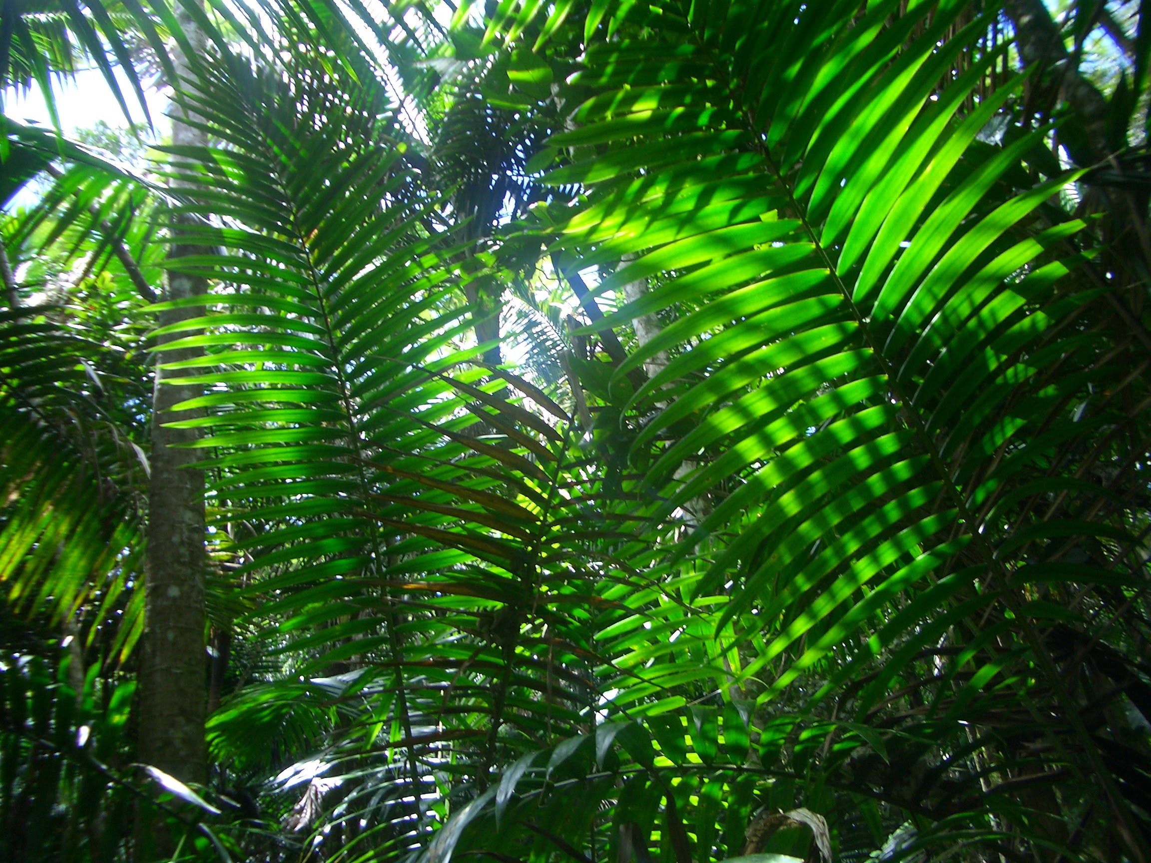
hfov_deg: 52.6
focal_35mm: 35
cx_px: 576
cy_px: 432
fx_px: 1164
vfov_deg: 40.7
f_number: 2.6
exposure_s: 1/100
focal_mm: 5.8
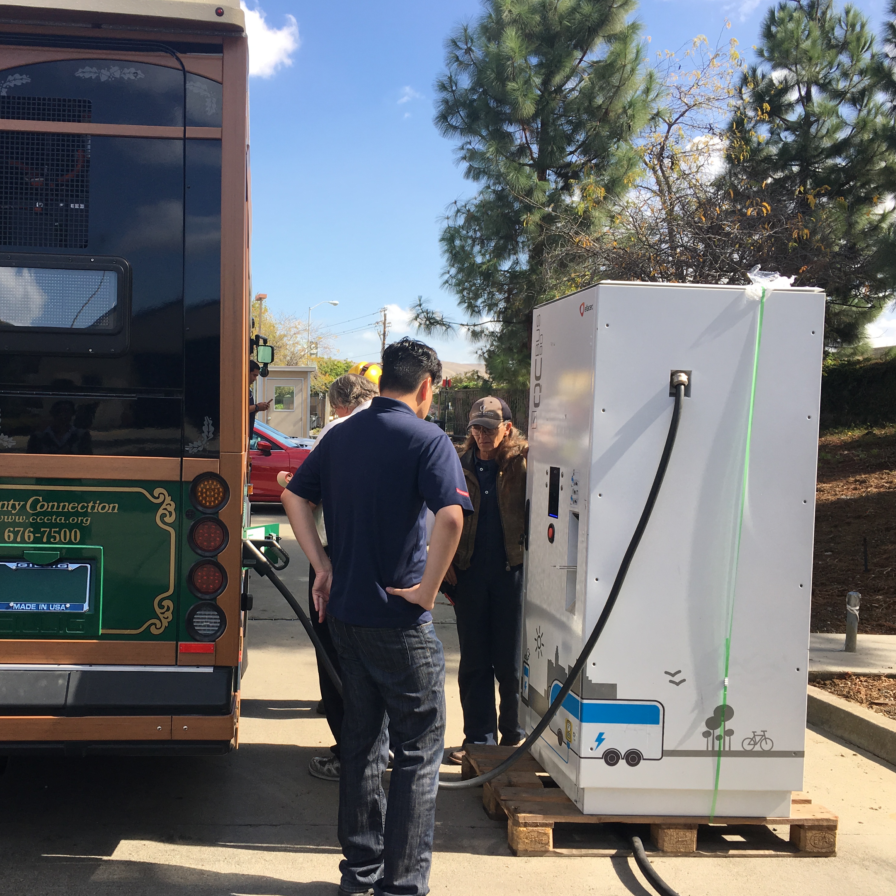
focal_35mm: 35
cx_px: 298
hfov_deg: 46.5
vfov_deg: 47.2
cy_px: 448
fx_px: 1025
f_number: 2.2
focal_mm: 4.15
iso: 25
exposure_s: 1/705
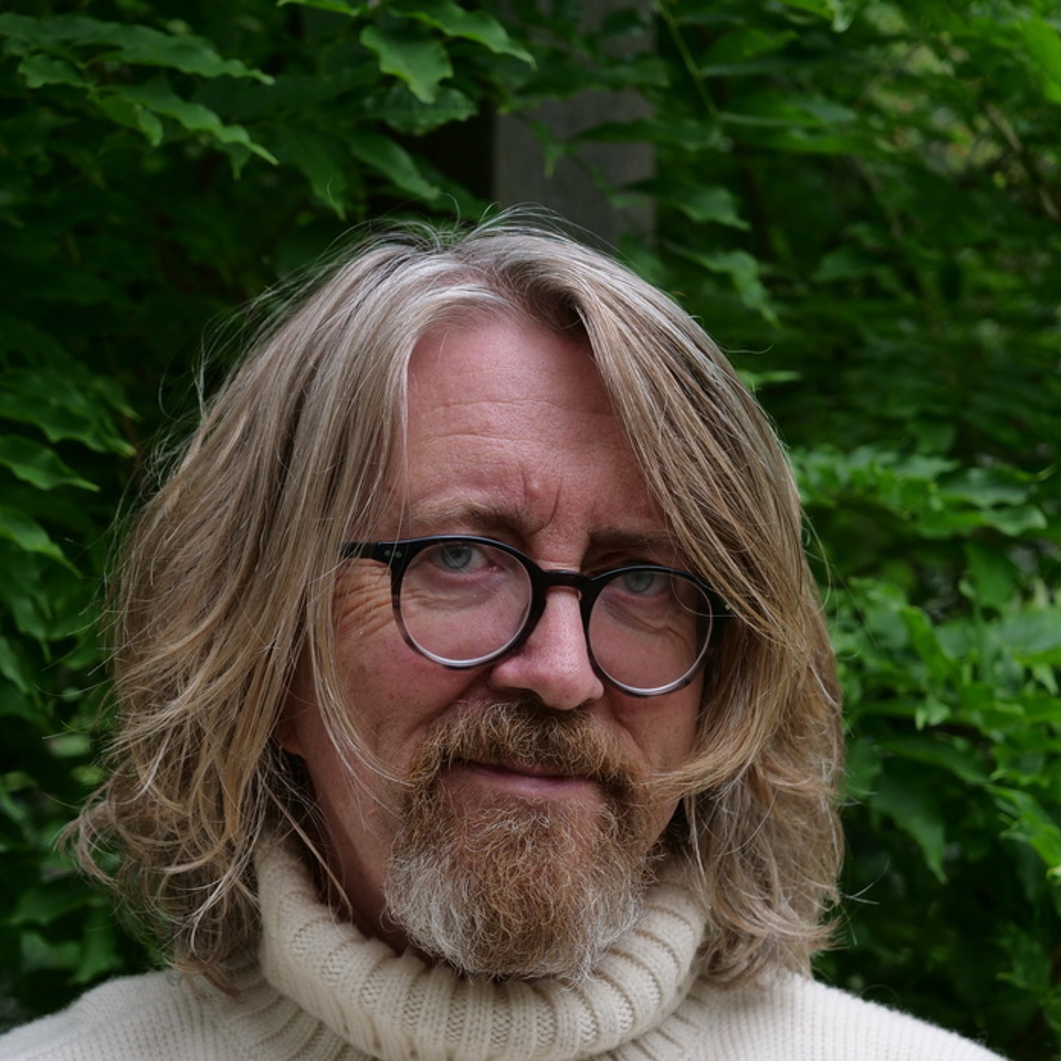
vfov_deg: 18.2
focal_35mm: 95
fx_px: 3294
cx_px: 531
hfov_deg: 18.3
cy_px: 706
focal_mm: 40
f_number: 3.9
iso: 200
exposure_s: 1/200
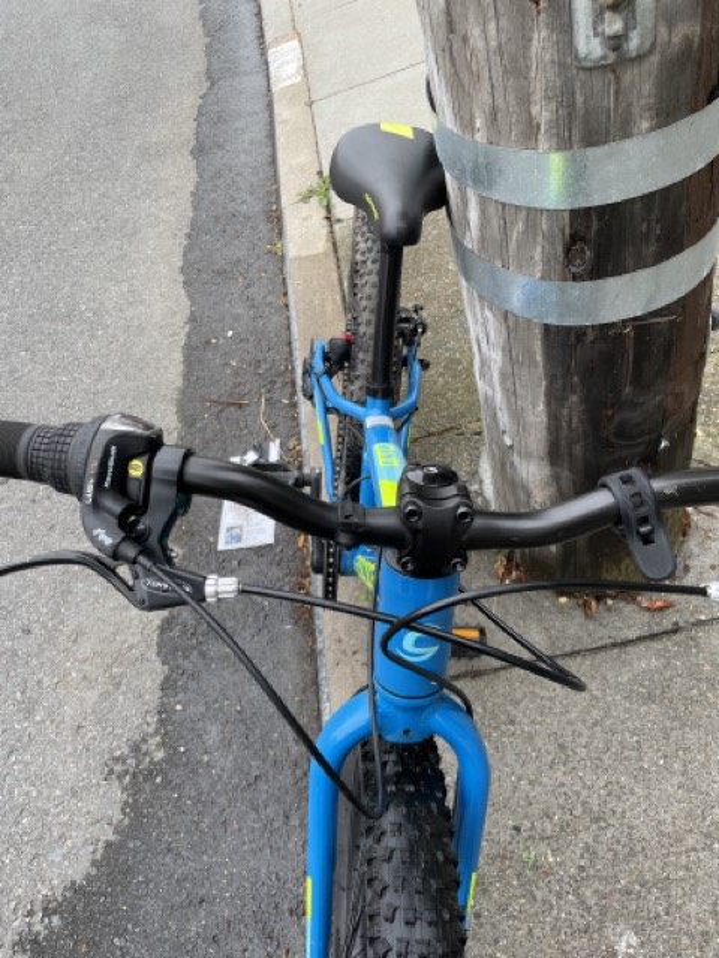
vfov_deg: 67.3
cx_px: 360
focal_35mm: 26
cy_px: 479
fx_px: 720
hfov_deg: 53.1
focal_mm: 4.2
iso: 32
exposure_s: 1/344
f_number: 1.6
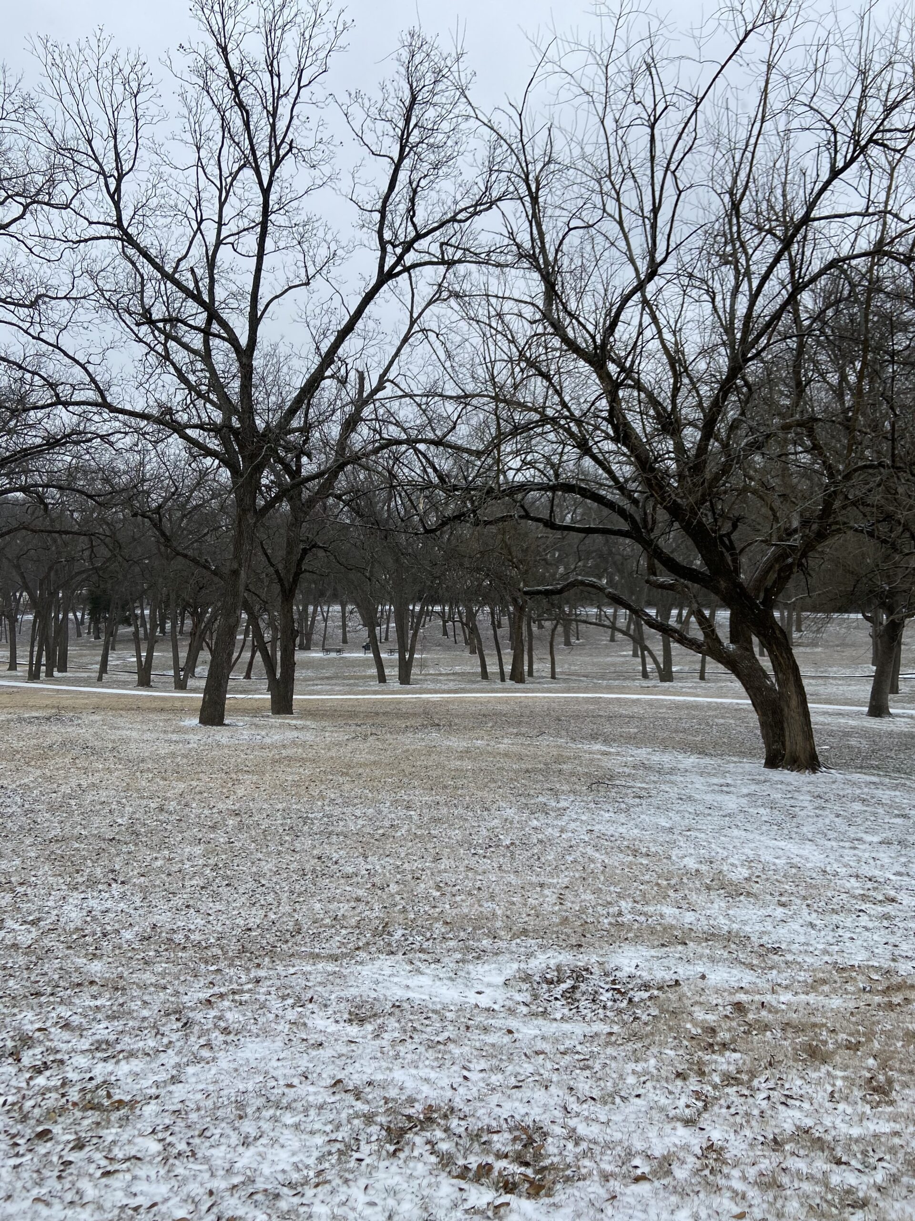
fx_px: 916
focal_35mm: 26
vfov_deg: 67.3
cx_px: 458
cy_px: 610
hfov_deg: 53.1
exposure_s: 1/1147
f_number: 1.8
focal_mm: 4.25
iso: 32
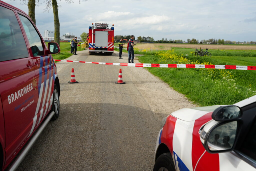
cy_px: 86
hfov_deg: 54.4
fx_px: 249
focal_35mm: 35
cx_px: 128
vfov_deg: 37.9
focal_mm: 35
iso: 100
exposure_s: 1/125
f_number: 9
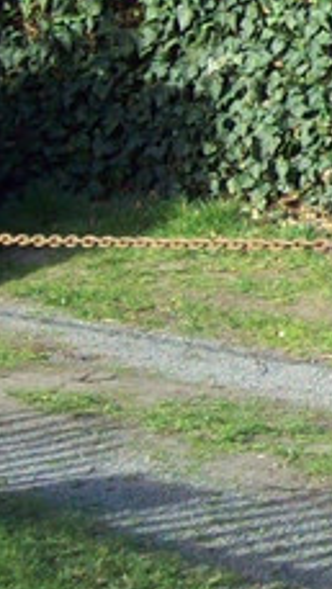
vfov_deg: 11.7
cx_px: 690
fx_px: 2861
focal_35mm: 183
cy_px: 105
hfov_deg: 6.4
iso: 80
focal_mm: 6
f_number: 2.7
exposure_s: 1/286
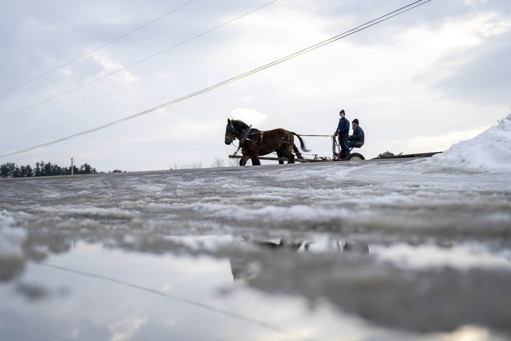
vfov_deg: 27.5
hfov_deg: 40.3
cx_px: 256
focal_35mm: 49
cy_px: 170
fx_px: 695
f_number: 2.8
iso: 200
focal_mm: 49
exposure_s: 1/640
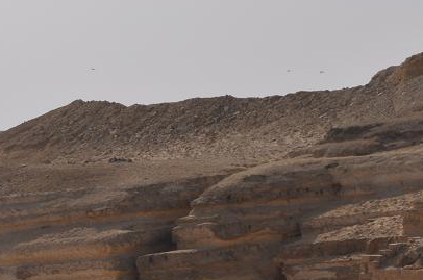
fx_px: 1954
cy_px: 253
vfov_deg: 8.2
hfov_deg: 12.0
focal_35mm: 167
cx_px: -127
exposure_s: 1/500
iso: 200
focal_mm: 35
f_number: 11
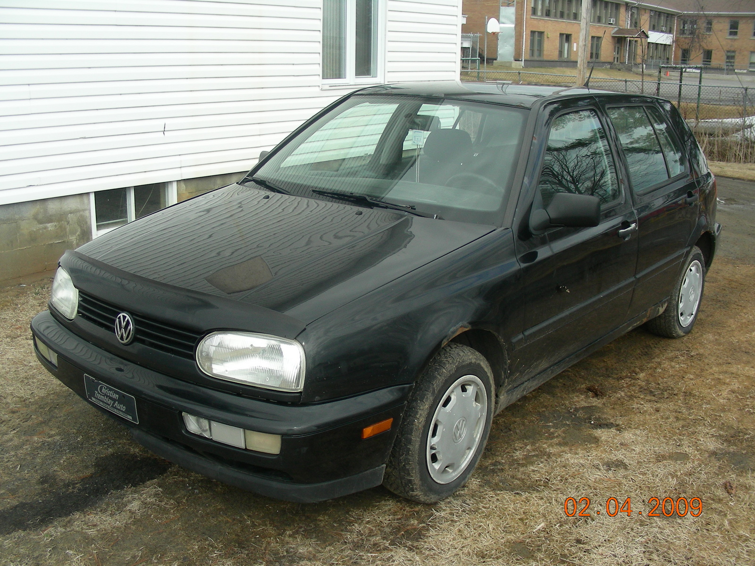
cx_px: 378
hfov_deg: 49.0
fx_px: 829
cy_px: 283
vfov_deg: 37.7
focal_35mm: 38
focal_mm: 6.3
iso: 50
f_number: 3.5
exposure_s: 1/465
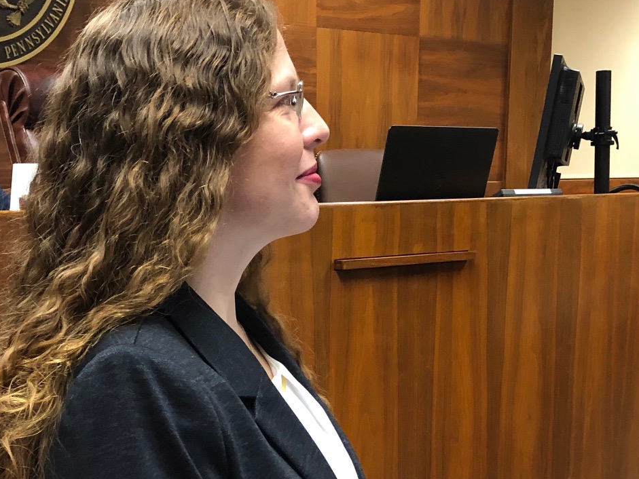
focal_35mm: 60
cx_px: 256
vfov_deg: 23.7
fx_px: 1108
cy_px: 444
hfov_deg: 32.1
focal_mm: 3.99
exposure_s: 1/15
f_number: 1.8
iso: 80
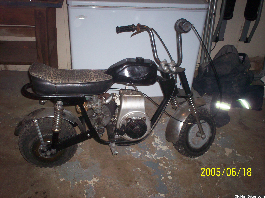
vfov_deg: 39.7
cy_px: 99
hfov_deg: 51.4
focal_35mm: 36
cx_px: 132
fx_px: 276
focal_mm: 6
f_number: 4.5
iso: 140
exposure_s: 1/60
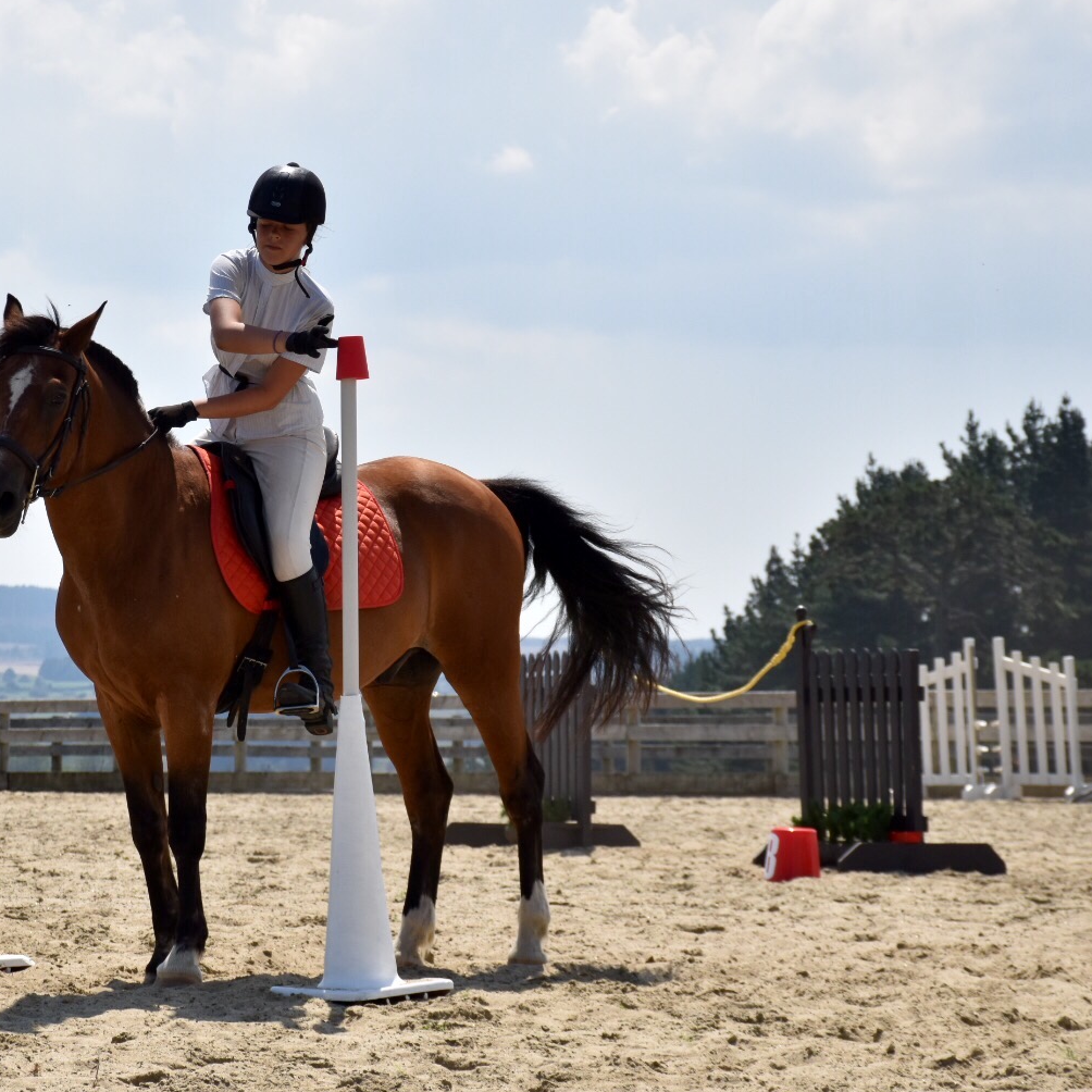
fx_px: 5139
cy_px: 557
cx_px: 248
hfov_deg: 12.1
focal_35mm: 144
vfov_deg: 12.1
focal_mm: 70
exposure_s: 1/1600
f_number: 7.1
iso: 320
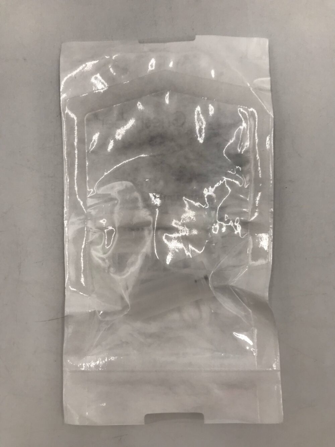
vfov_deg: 63.4
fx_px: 361
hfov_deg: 49.8
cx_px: 168
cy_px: 224
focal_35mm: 28
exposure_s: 1/60
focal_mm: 3.99
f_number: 1.8
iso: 20
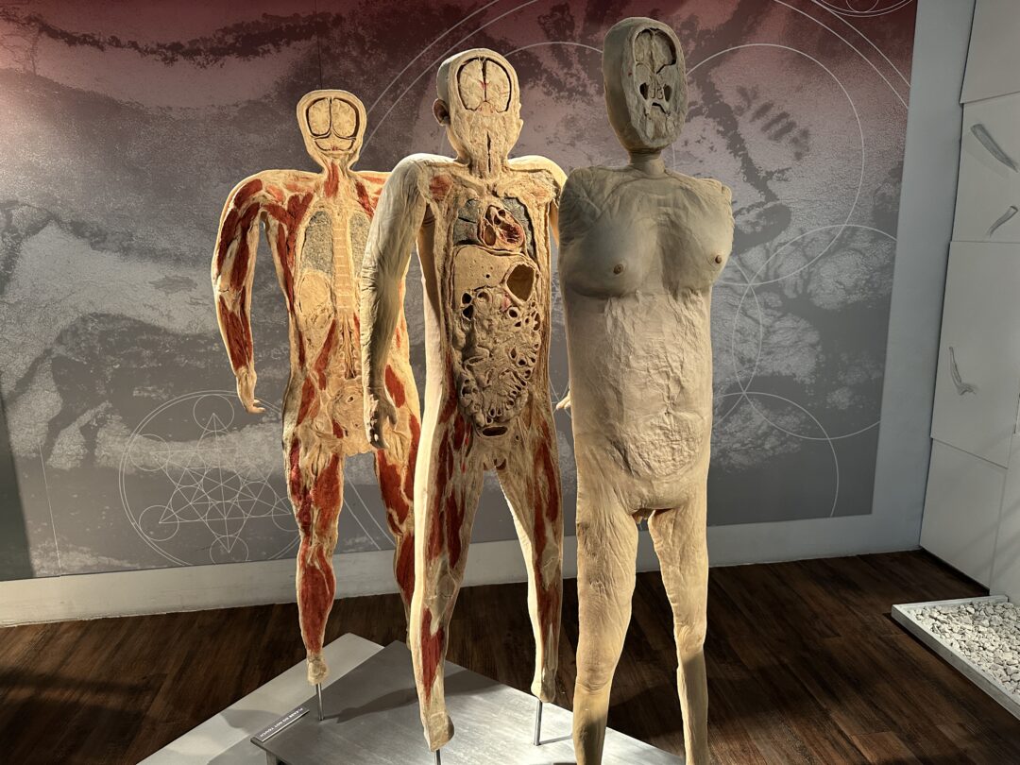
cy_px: 382
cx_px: 510
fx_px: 707
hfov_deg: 71.6
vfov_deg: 56.8
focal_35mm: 24
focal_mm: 6.86
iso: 250
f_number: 1.78
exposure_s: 1/60
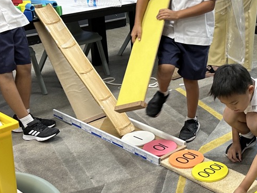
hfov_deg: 28.4
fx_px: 468
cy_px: 91
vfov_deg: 23.3
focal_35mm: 63
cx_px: 272
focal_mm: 6.86
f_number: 1.78
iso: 125
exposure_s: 1/50
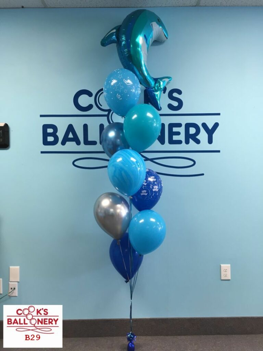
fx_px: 294
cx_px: 132
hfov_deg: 48.2
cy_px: 176
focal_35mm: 29
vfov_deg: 61.7
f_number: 2.2
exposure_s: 1/30
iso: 50
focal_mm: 4.15
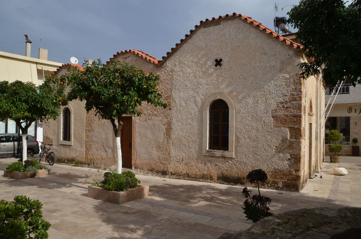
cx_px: 180
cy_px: 120
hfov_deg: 70.5
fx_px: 255
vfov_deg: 50.2
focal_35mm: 26
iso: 400
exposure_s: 1/1000
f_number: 16
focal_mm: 17
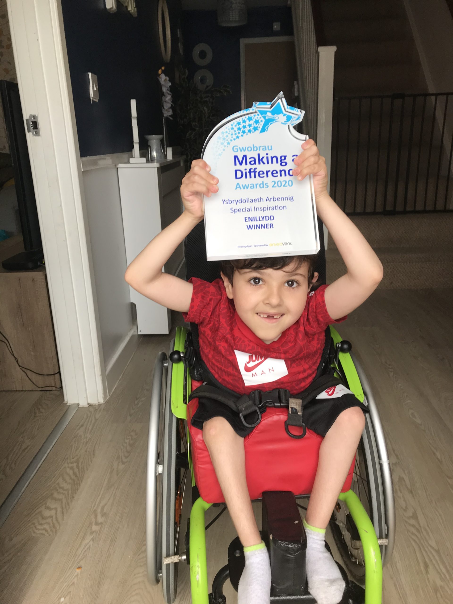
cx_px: 226
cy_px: 302
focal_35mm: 28
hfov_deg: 49.7
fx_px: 489
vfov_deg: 63.4
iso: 20
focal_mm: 3.99
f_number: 1.8
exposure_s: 1/50
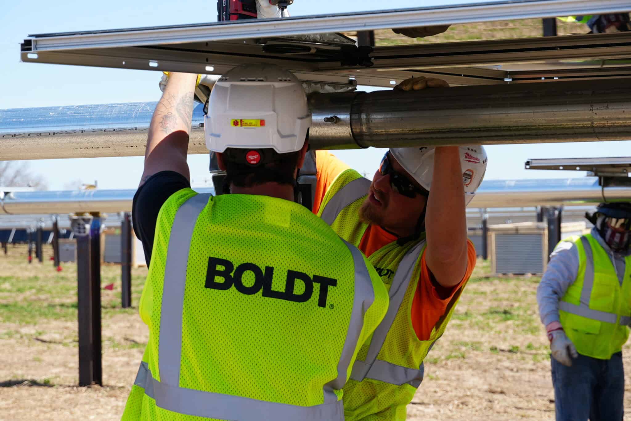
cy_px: 210
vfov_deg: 13.1
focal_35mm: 105
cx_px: 316
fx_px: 1841
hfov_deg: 19.4
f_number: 7.1
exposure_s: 1/160
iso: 80
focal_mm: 70
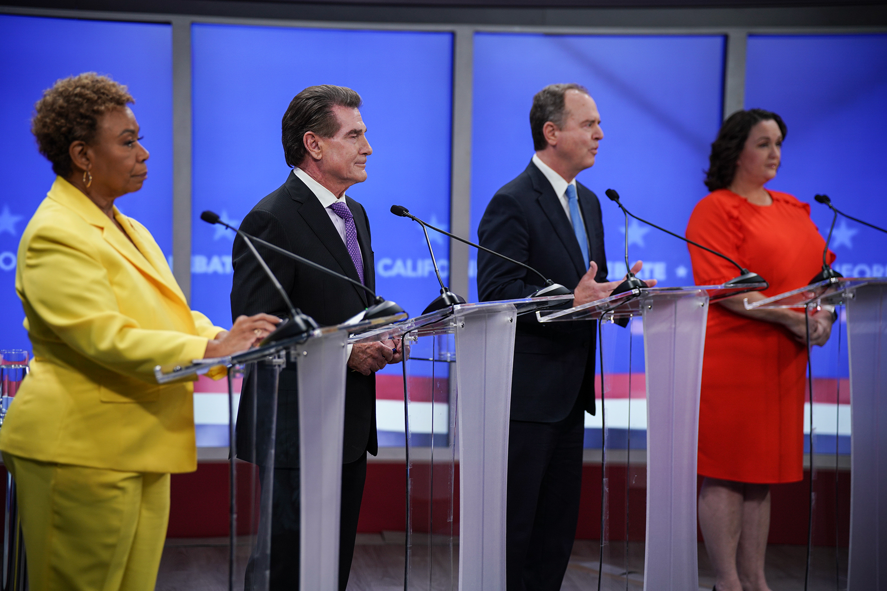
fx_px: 2488
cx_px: 444
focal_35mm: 101
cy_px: 296
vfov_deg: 13.6
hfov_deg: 20.2
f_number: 2.8
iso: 500
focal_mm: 101
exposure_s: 1/320
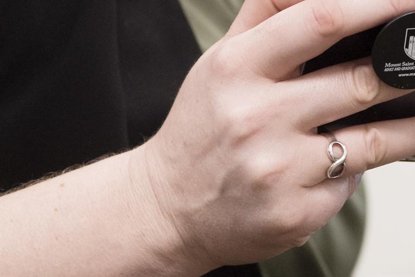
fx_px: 5652
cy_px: -44
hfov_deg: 4.2
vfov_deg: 2.8
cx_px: 501
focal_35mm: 490
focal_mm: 125
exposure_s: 1/125
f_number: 4
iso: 1250
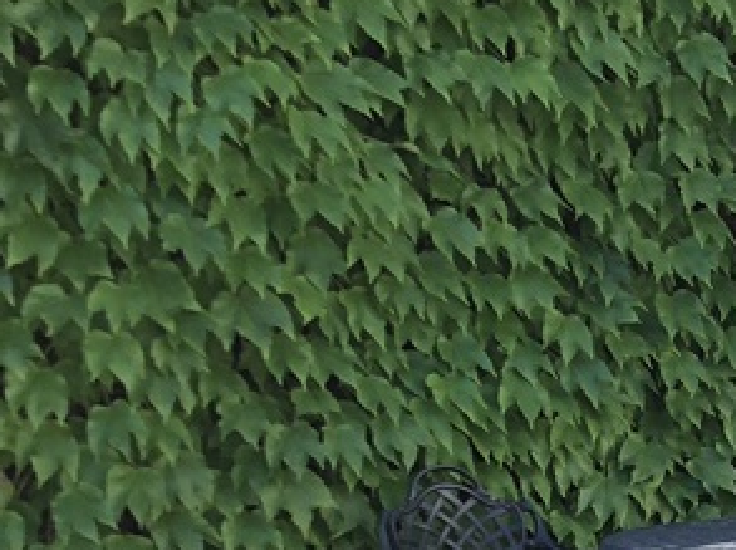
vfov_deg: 13.9
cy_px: 871
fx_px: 2081
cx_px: 1191
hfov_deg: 17.5
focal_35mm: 98
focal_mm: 4
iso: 20
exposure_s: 1/457
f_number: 1.8
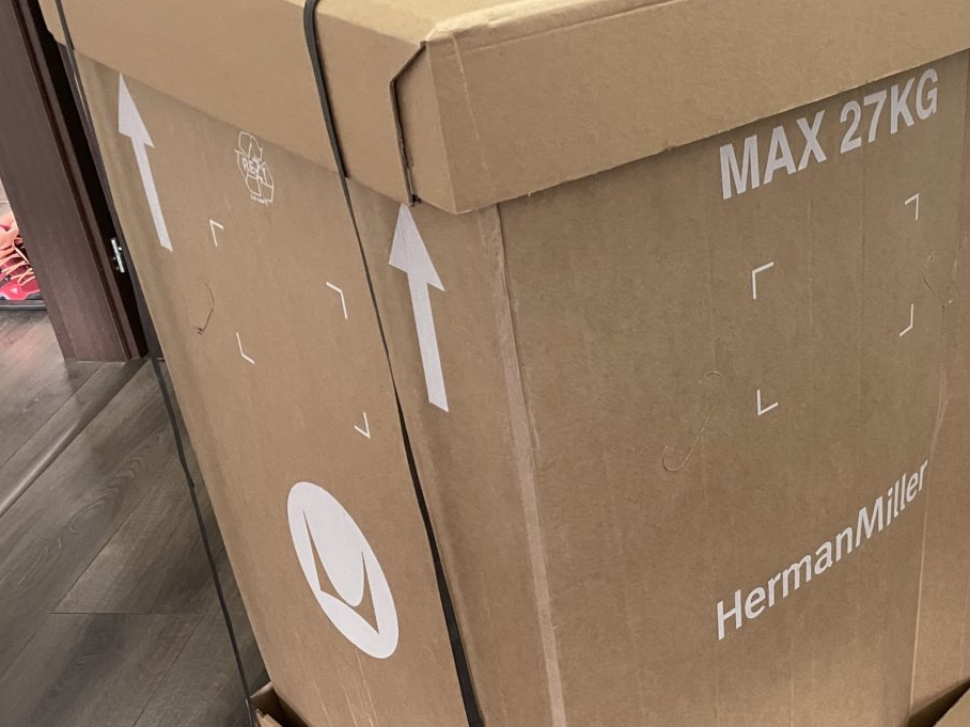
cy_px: 488
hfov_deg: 41.4
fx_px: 1233
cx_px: 754
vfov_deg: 32.6
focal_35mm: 44
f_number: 1.6
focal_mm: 4.2
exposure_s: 1/60
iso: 320
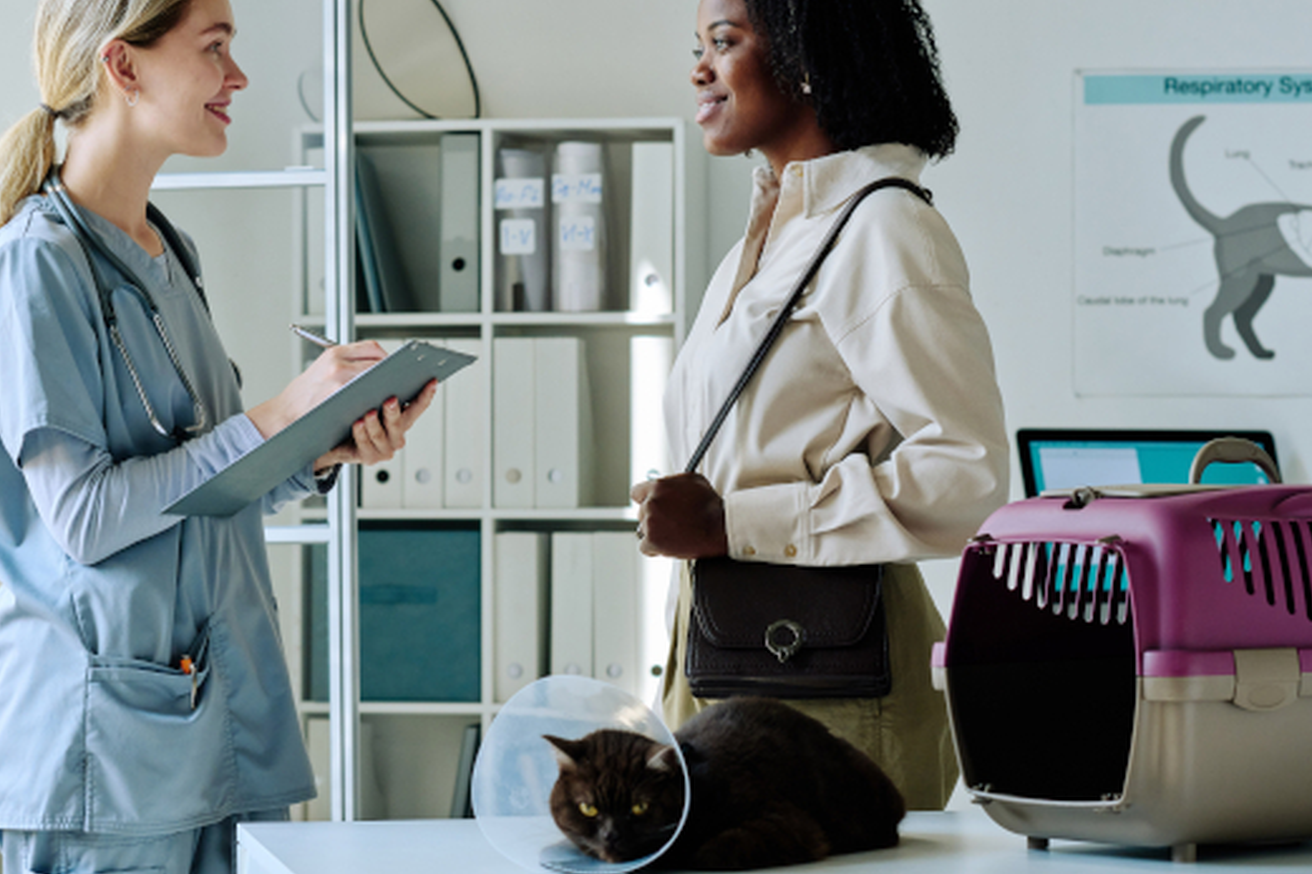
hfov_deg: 19.1
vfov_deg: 12.8
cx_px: 567
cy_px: 417
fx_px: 3898
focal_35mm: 107
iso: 640
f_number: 5.6
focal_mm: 85
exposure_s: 1/200
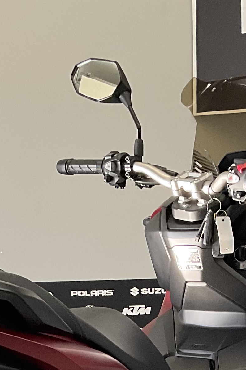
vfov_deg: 18.8
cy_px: 459
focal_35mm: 102
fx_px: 1045
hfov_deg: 13.4
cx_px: 135
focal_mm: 3
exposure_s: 1/120
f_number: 1.8
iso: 64
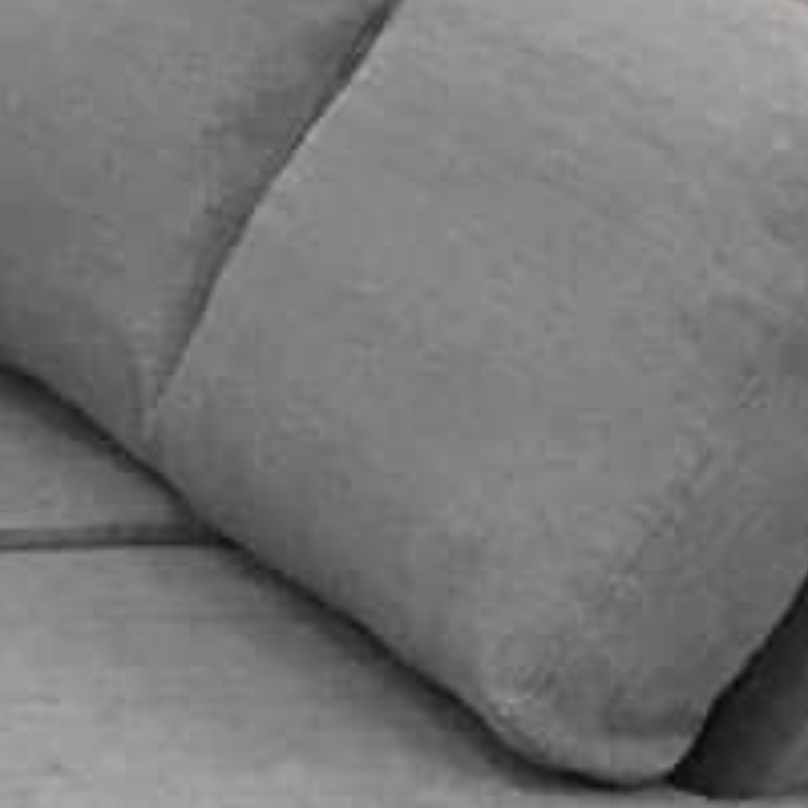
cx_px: -1168
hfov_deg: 6.9
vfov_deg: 7.2
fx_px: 6285
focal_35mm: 238
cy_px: 1378
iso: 40
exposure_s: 1/17
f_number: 1.8
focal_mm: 3.99
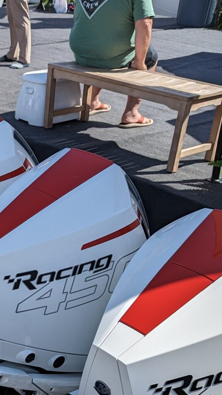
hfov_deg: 20.6
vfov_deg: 36.2
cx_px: -15
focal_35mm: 56
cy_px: 307
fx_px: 586
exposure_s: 1/3774
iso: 43
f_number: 1.85
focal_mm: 6.81
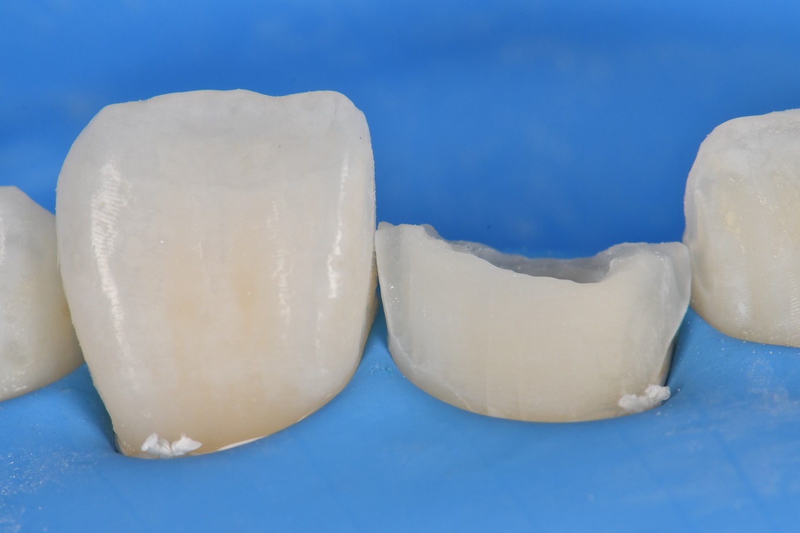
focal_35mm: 157
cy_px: 266
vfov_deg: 8.7
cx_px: 400
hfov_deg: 13.1
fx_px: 3487
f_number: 32
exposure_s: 1/160
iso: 200
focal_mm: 105
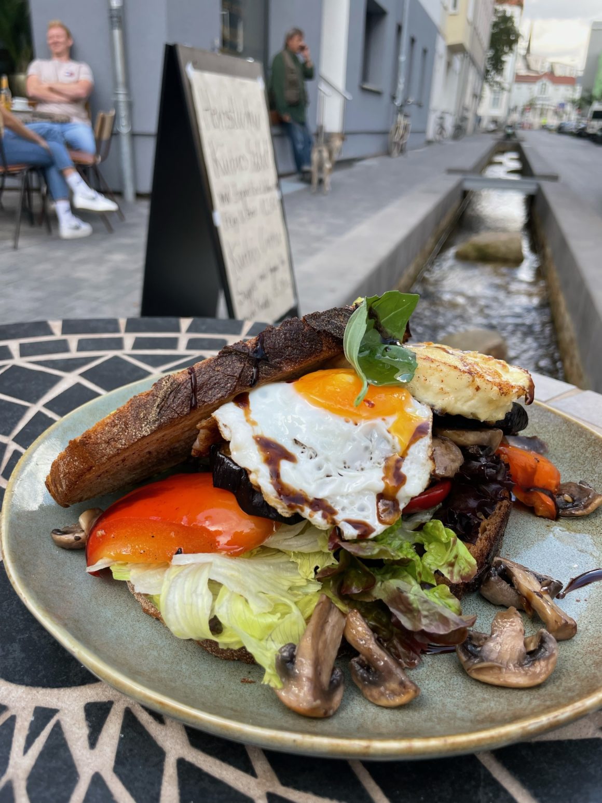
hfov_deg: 53.1
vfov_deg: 67.3
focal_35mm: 26
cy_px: 402
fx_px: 603
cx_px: 301
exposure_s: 1/456
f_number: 1.6
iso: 32
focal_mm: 4.2
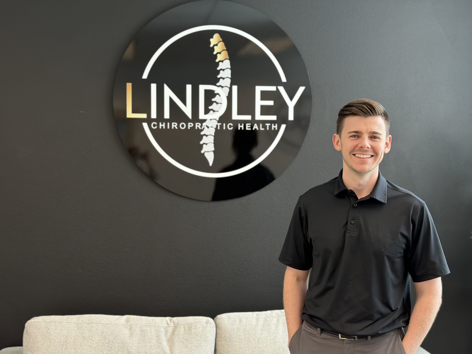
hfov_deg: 39.7
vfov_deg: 30.3
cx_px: 236
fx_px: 654
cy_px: 177
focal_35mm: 48
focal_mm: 6.86
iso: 100
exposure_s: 1/120
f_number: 1.78
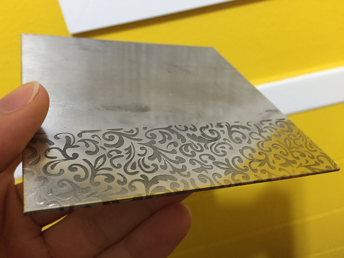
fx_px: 288
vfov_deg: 48.2
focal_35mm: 29
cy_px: 129
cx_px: 172
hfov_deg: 61.7
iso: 250
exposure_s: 1/30
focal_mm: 4.15
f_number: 2.2
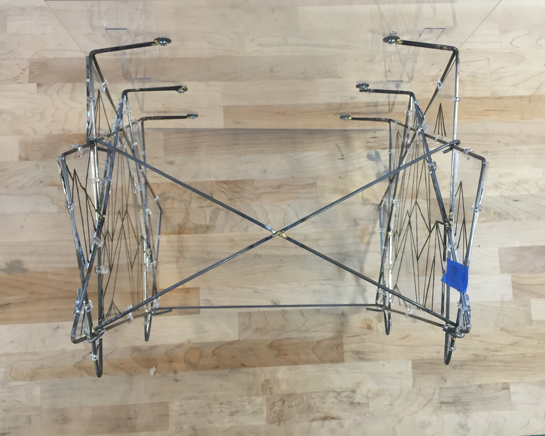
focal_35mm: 33
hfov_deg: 54.2
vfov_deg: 44.5
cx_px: 276
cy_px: 199
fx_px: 532
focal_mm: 4.15
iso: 64
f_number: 2.2
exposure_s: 1/30
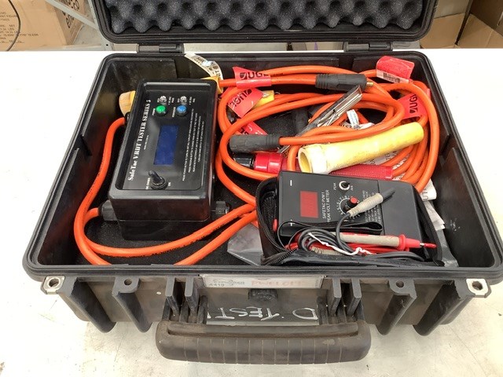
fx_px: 450
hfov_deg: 58.4
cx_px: 252
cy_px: 188
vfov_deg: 45.4
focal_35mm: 31
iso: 160
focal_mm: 3.3
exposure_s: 1/50
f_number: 2.4
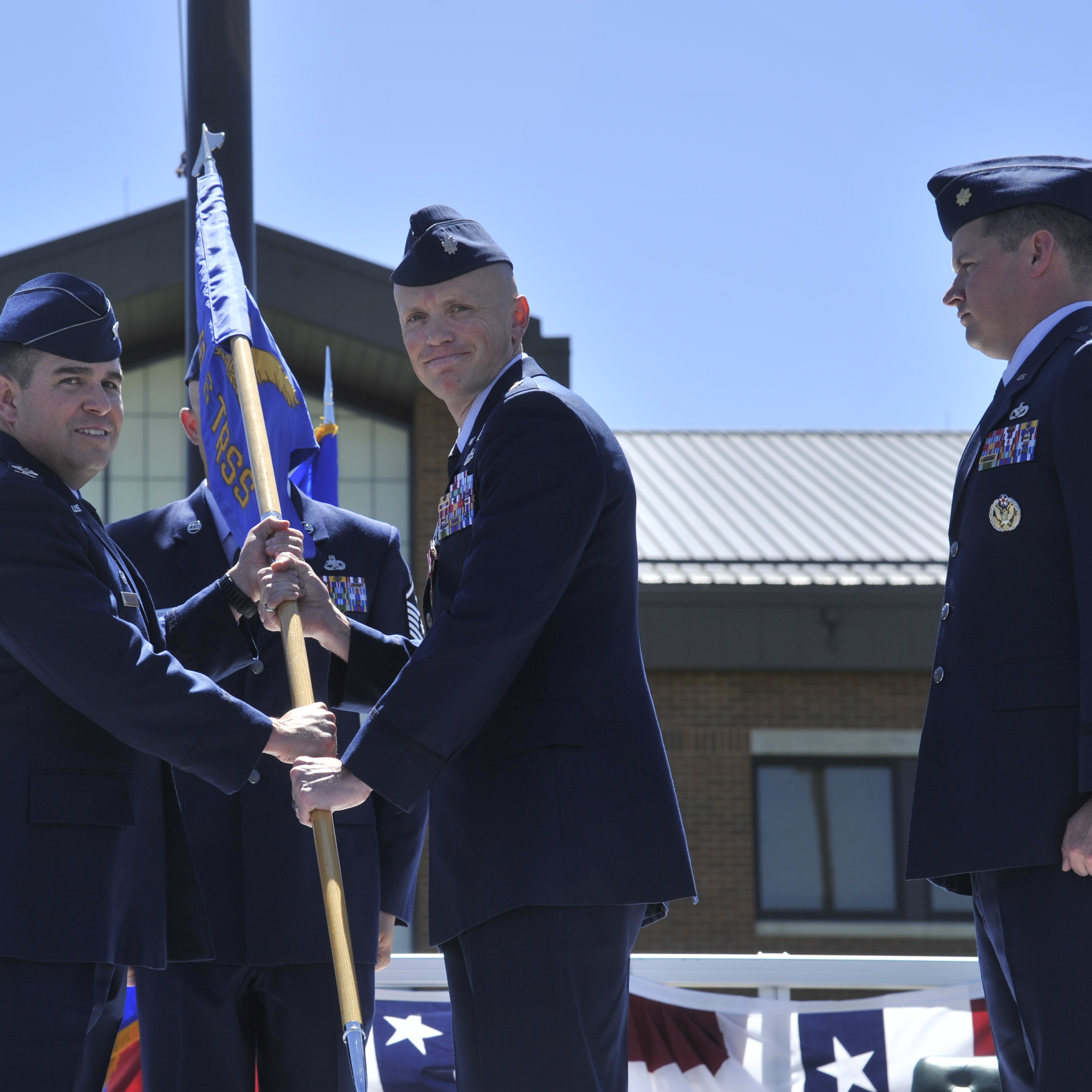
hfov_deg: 13.8
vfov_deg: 13.8
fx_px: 4497
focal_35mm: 126
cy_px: 583
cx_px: 421
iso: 320
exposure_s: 1/1000
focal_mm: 92
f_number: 7.1
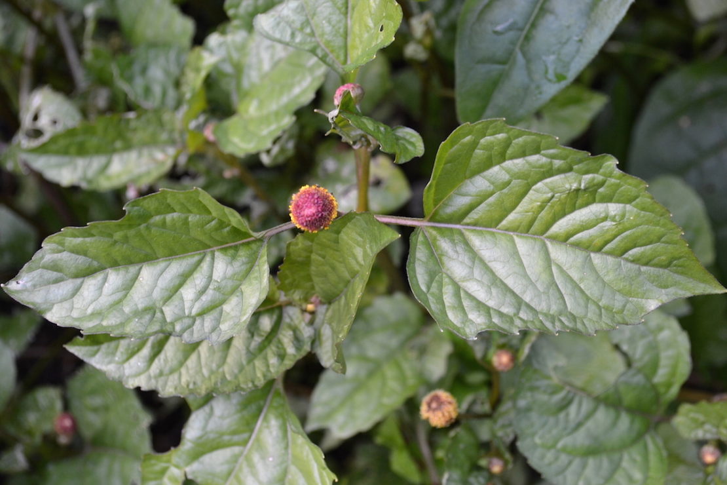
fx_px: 1151
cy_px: 242
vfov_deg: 23.8
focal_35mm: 57
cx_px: 364
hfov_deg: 35.1
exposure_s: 1/60
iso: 400
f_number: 6.3
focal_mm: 38
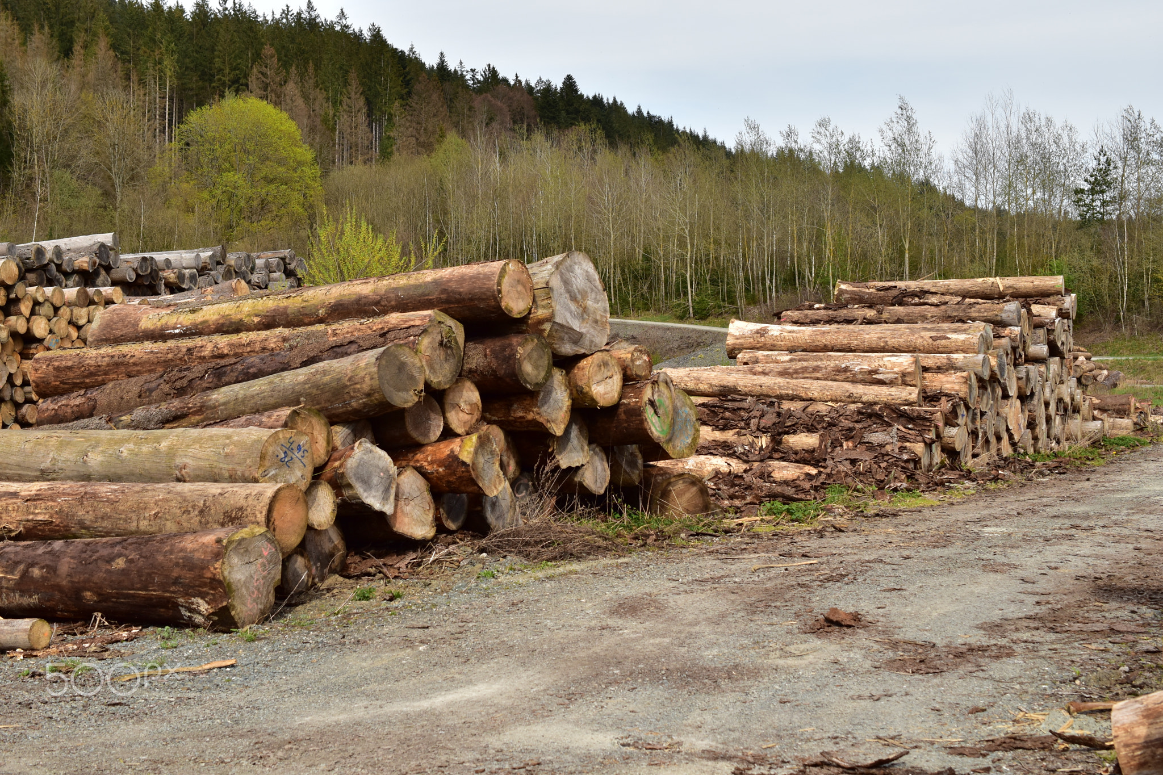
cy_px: 388
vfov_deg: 22.6
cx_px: 582
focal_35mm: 60
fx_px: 1938
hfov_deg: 33.4
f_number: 6.3
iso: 200
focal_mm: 40
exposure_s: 1/800
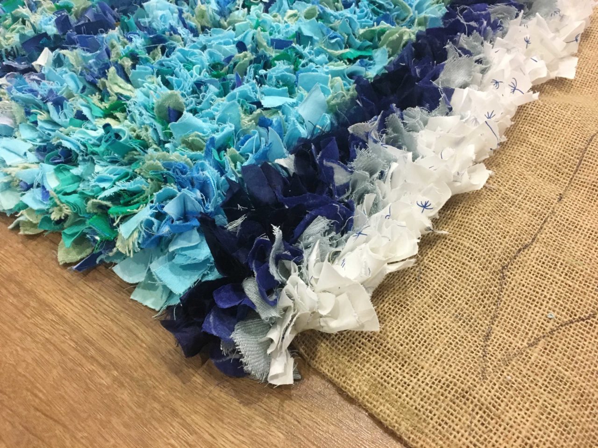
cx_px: 299
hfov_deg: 61.7
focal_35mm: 29
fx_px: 501
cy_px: 224
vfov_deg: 48.2
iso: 200
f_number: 2.2
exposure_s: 1/17
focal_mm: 4.15
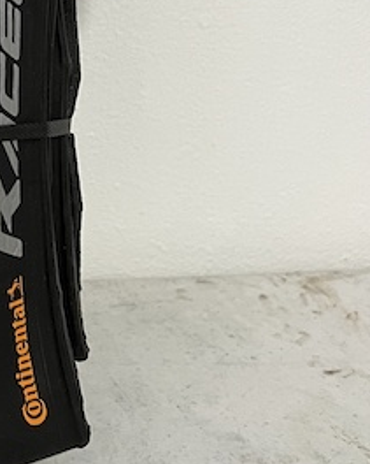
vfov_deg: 23.7
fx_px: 1055
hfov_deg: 18.5
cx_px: -110
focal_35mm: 77
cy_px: 2
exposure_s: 1/60
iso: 400
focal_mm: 5.7
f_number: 1.5
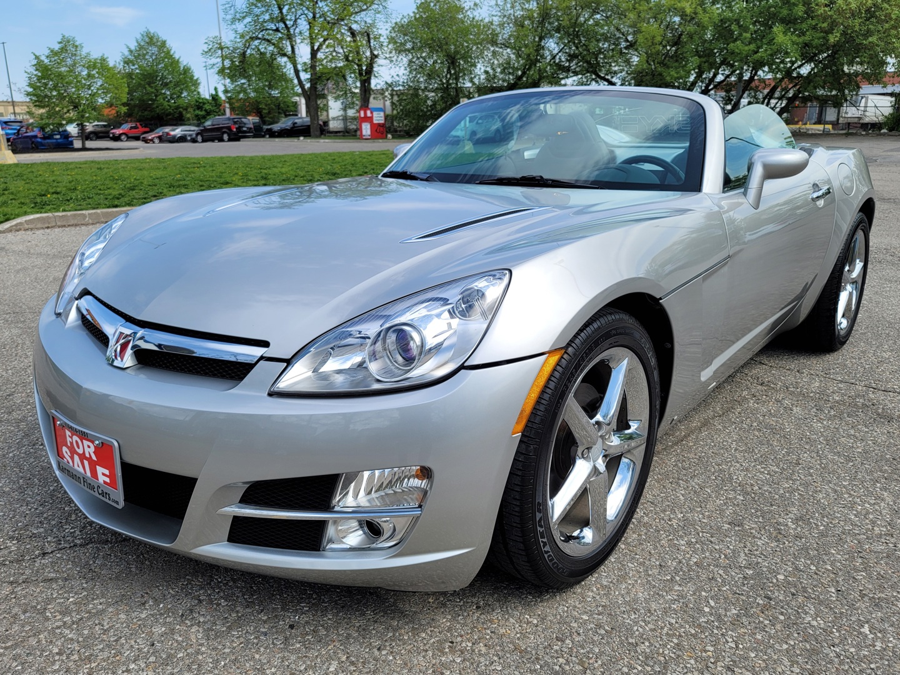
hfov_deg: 69.4
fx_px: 650
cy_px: 338
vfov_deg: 54.9
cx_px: 450
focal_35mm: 25
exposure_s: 1/769
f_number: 1.8
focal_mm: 7
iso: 20
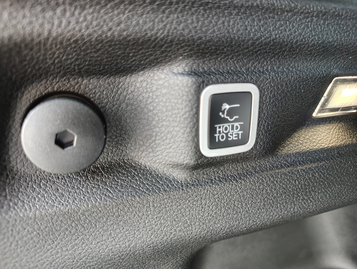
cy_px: 134
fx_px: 248
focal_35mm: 24
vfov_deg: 56.9
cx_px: 178
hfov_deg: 71.5
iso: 1144
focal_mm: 5.56
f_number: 1.8
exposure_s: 1/60
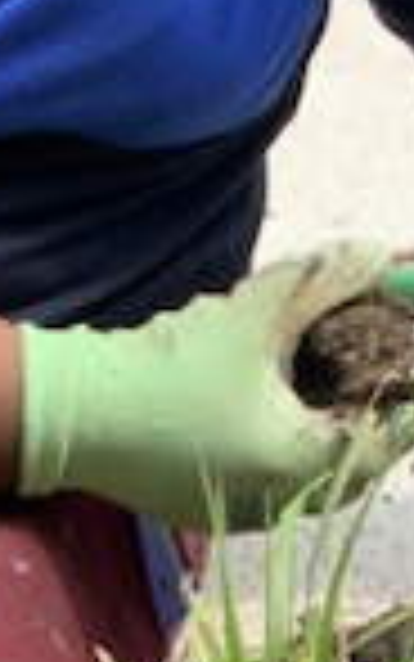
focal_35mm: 202
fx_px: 3643
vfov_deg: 10.3
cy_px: 108
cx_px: 272
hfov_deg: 6.5
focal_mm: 6
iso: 20
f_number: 2.4
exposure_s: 1/122
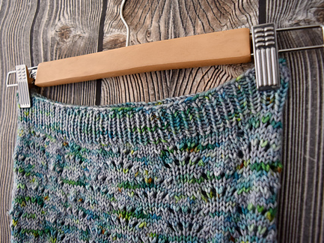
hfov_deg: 60.0
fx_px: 281
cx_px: 153
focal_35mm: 30
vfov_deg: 46.7
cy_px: 121
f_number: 4
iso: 1600
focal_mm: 18
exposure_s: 1/125
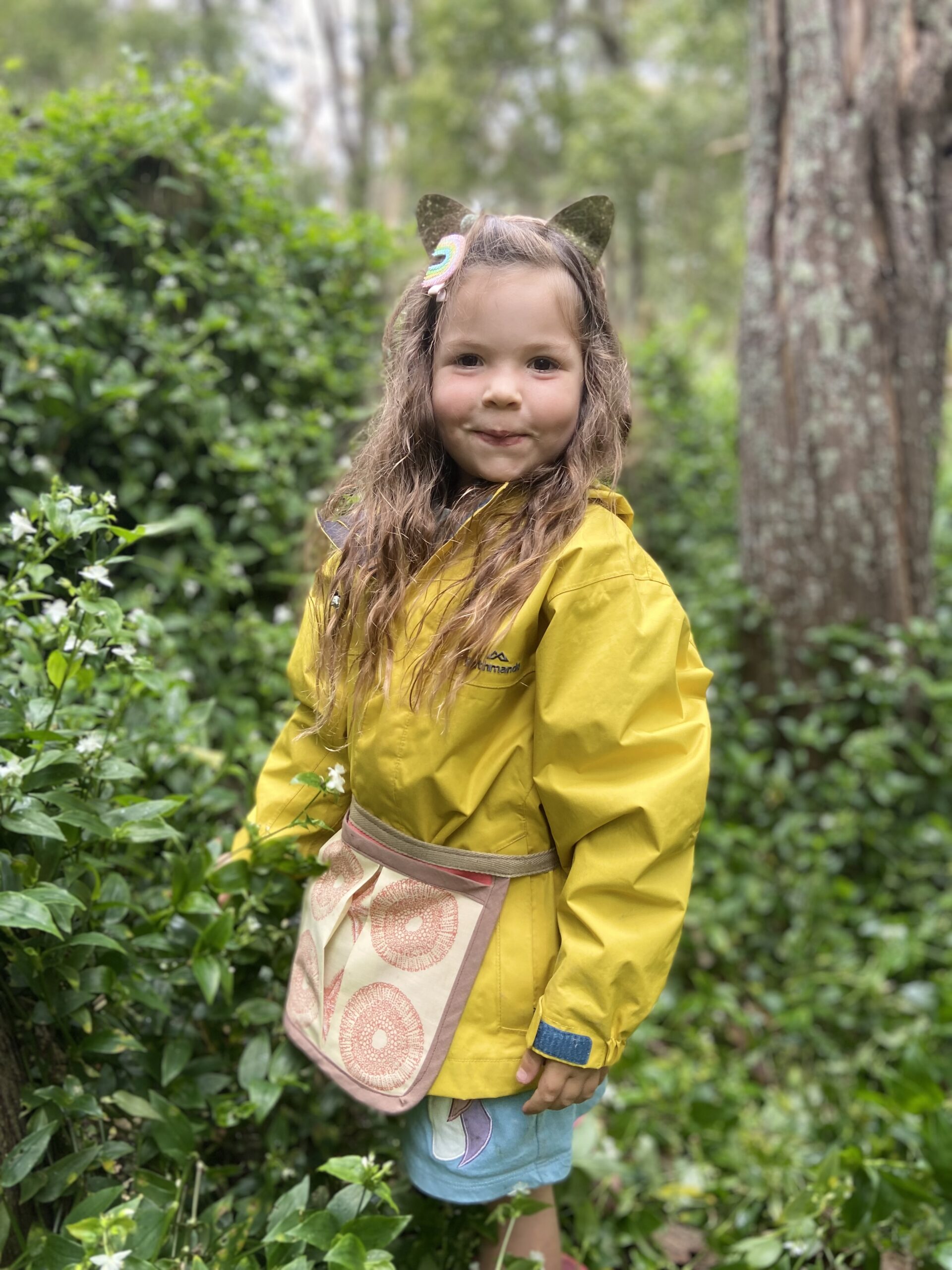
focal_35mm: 26
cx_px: 476
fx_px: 953
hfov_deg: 53.1
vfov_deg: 67.3
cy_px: 635
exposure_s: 1/121
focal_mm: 4.25
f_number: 1.8
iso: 64
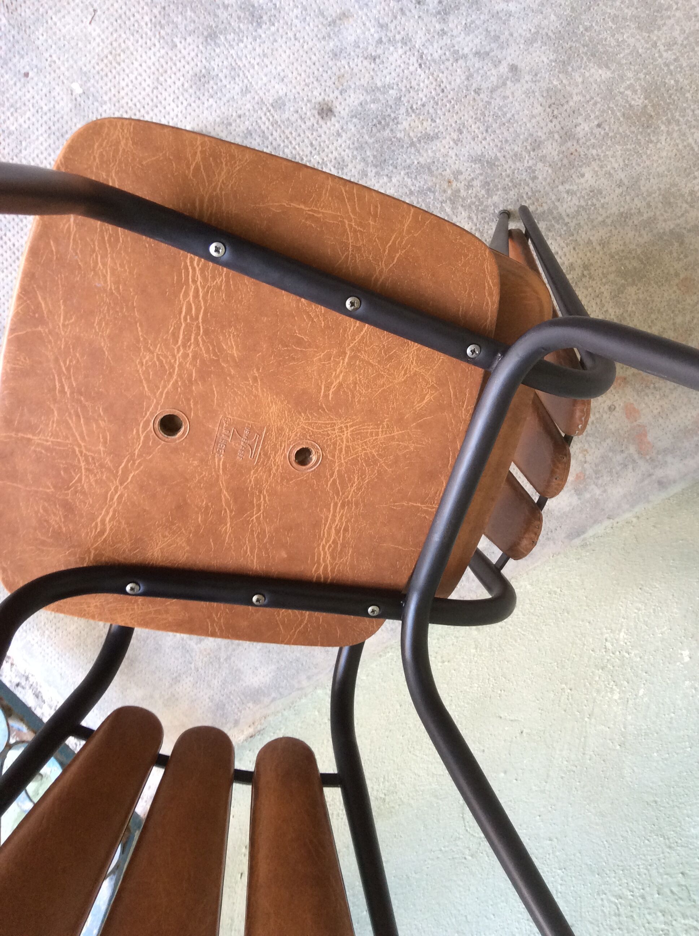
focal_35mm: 32
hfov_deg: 44.1
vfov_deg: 56.9
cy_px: 468
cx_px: 350
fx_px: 864
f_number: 2.4
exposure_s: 1/25
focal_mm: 3.3
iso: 64
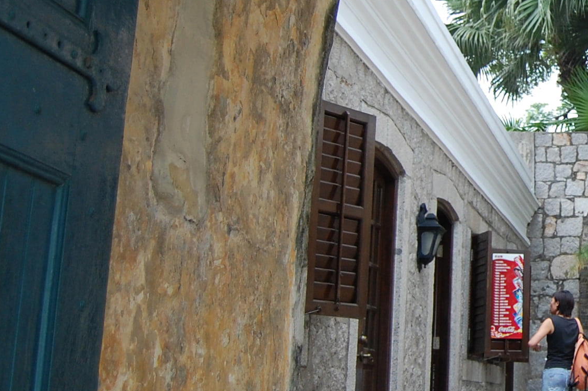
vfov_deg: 18.8
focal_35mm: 72
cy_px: 126
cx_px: 690
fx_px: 1175
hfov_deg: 25.5
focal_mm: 18
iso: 400
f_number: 3.5
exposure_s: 1/320
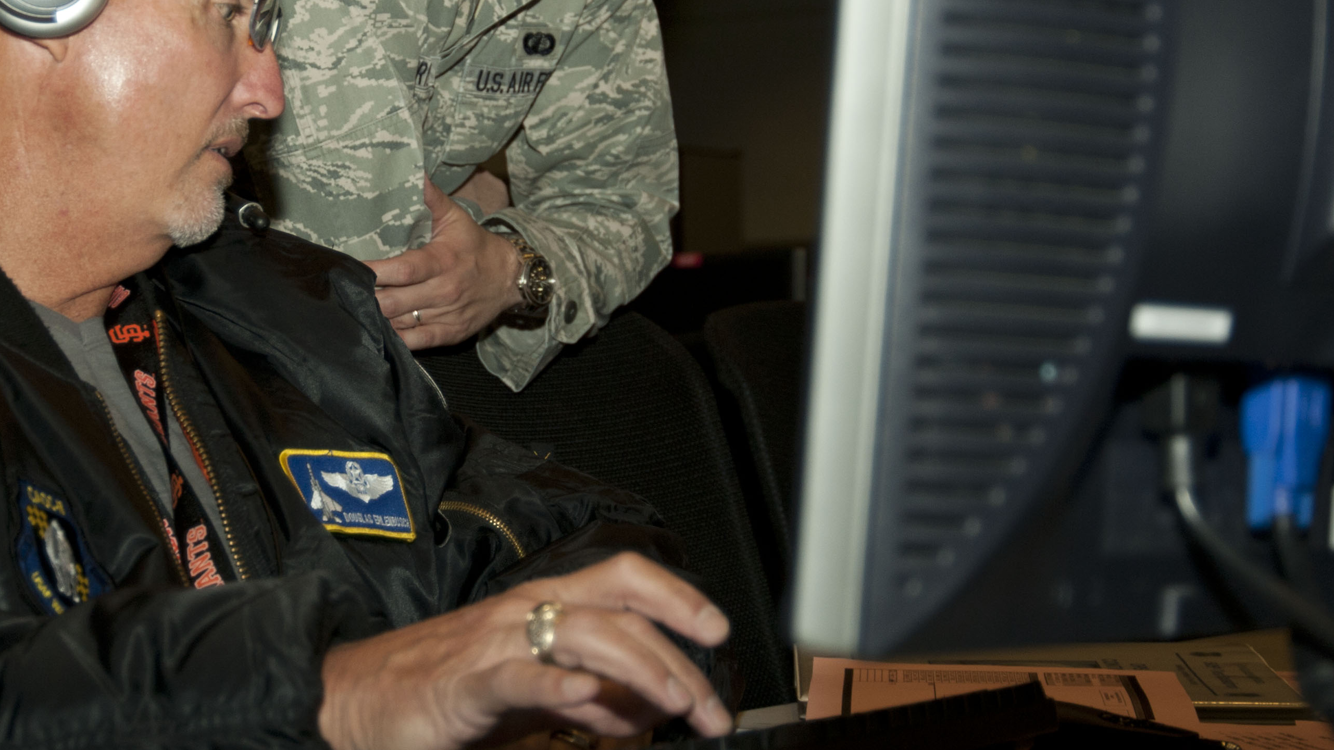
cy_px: 149
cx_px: 470
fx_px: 3077
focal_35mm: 87
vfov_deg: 13.8
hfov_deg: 24.4
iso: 640
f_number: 4.8
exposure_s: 1/80
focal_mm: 50
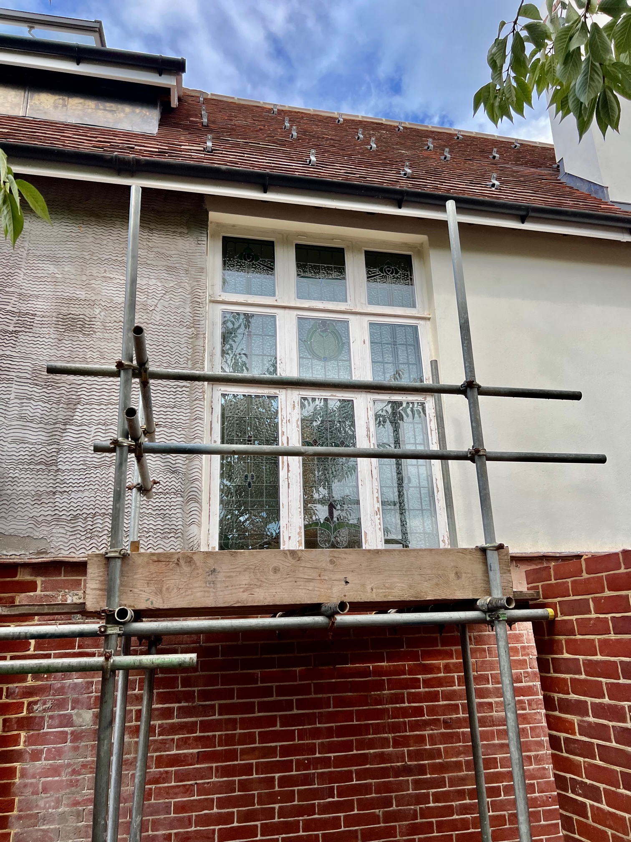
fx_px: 632
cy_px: 421
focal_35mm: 26
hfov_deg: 53.1
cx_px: 316
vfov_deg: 67.3
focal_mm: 5.7
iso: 50
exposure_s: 1/1112
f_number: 1.5
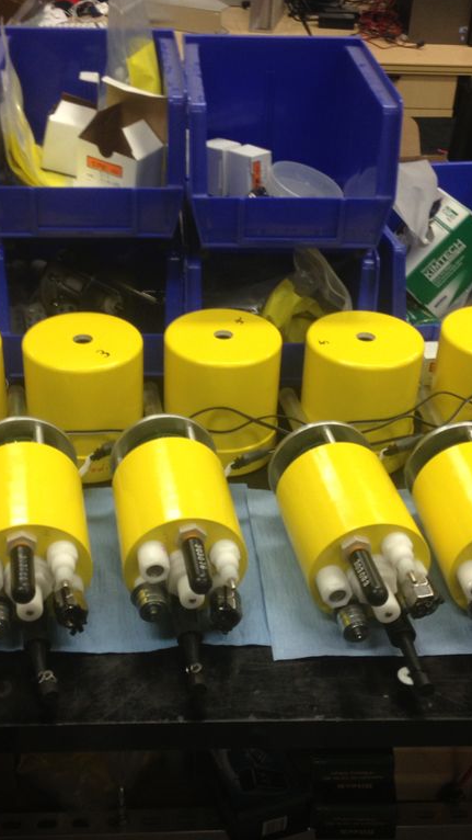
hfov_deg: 23.5
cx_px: 214
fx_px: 1134
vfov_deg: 40.6
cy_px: 420
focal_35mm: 51
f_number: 2.4
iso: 80
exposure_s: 1/20
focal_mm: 4.28
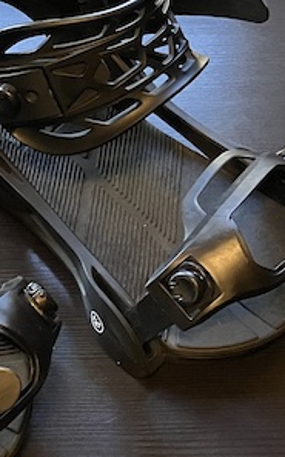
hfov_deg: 15.6
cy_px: 105
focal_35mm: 80
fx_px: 997
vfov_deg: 25.5
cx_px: -74
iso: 640
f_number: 1.8
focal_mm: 3.99
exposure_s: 1/30
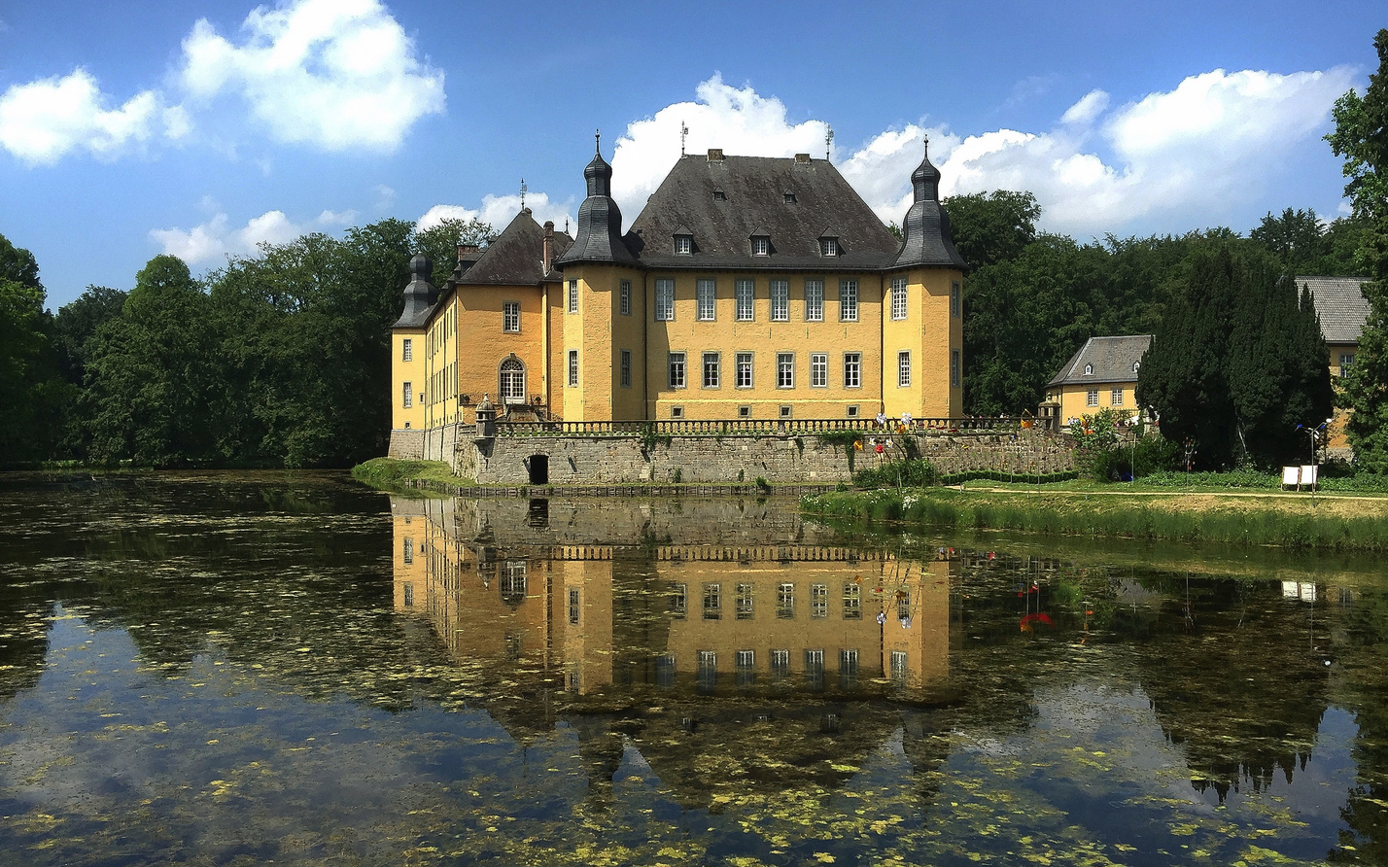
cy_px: 472
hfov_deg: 61.2
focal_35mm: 31
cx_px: 694
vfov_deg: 40.5
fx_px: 1172
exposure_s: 1/1980
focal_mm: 4.15
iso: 32
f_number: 2.2
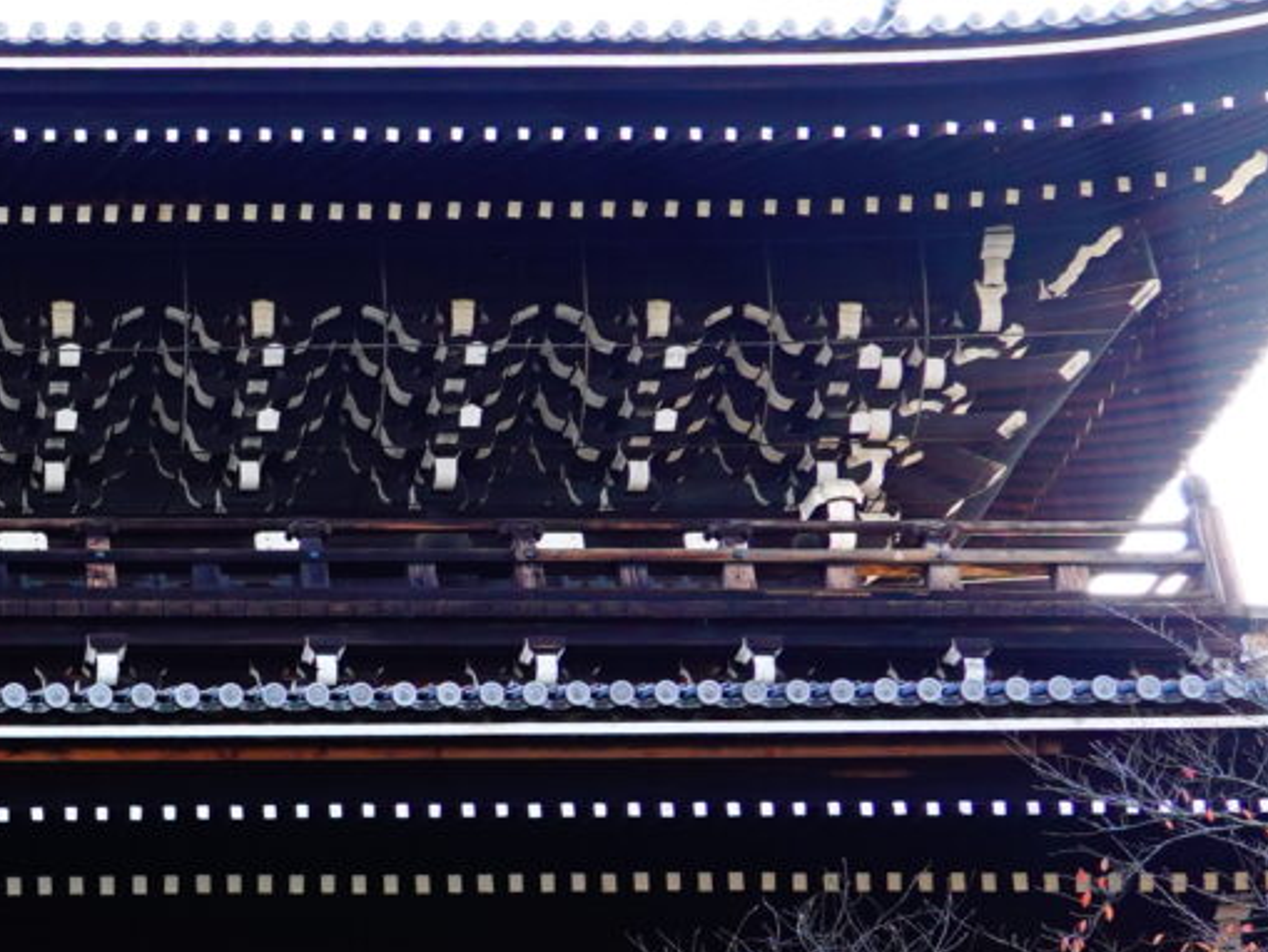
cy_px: 837
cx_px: -468
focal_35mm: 87
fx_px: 3188
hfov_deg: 20.2
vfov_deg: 16.8
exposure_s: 1/160
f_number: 2.8
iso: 100
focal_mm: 9
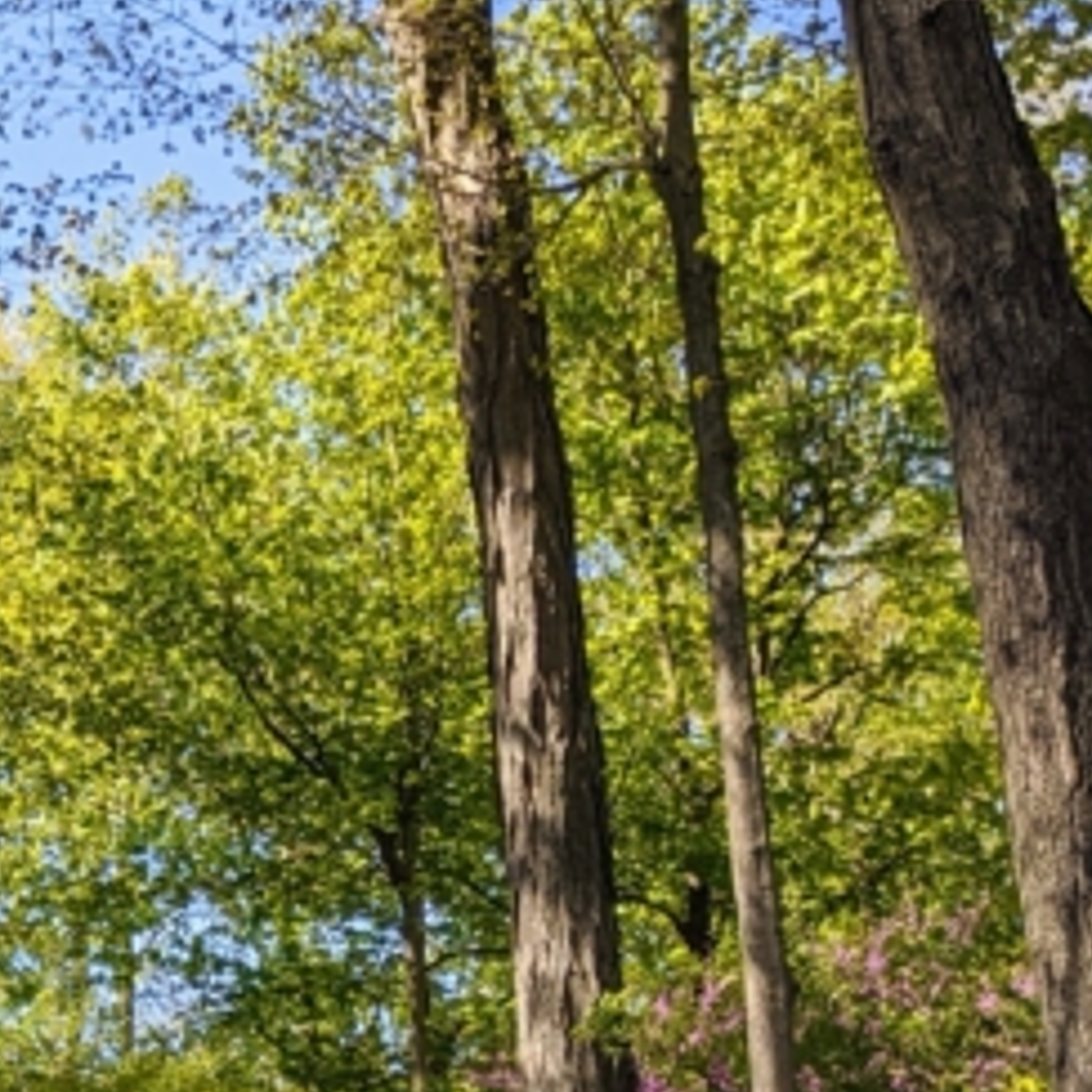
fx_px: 3569
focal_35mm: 100
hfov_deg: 14.7
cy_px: 855
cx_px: -1025
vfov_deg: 17.3
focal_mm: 4.38
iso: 55
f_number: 1.73
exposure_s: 1/1565
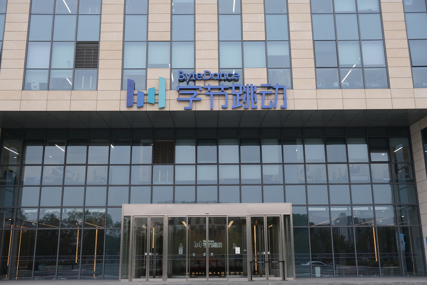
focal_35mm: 35
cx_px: 214
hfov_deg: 54.4
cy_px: 142
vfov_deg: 37.8
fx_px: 415
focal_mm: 23.3
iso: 160
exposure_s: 1/105
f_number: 4
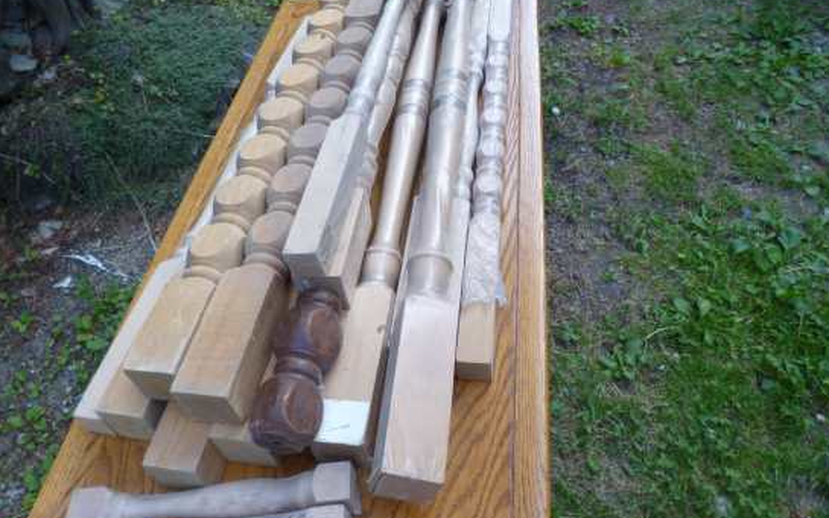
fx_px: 633
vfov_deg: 44.6
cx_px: 429
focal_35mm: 28
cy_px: 251
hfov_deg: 66.4
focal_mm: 4.3
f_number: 2.5
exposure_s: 1/60
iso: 125
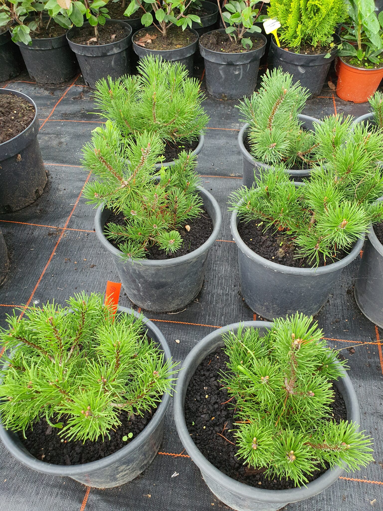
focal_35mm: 26
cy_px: 256
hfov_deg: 53.1
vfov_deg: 67.3
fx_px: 384
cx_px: 192
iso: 100
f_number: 2.4
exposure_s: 1/120
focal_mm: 4.3
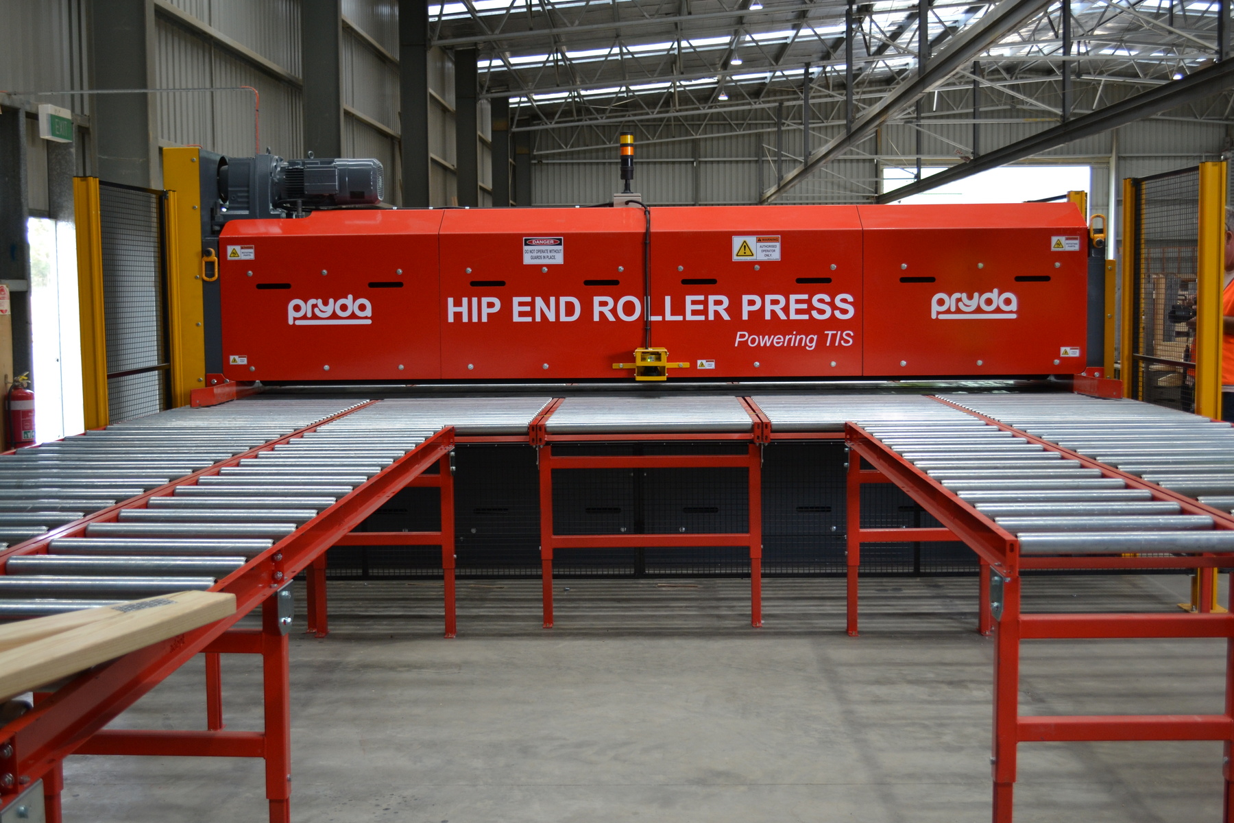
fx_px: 1491
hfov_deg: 45.0
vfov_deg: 30.8
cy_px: 412
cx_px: 617
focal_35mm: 44
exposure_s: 1/60
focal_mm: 29
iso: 400
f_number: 4.5
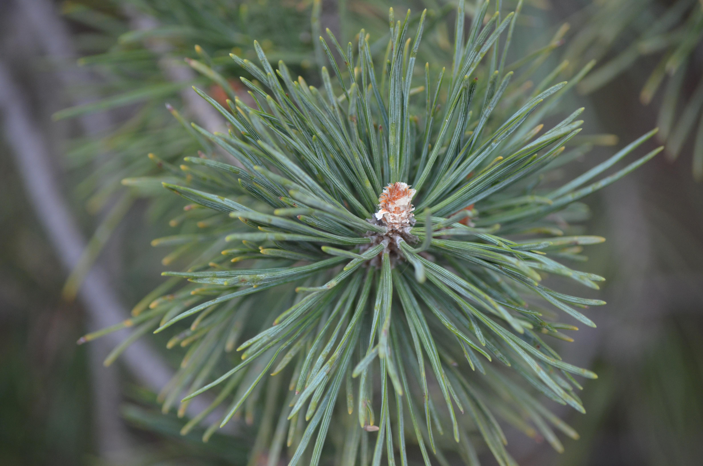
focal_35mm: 300
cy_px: 233
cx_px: 352
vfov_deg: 4.6
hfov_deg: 6.9
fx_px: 5846
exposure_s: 1/250
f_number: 5.6
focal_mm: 200
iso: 640
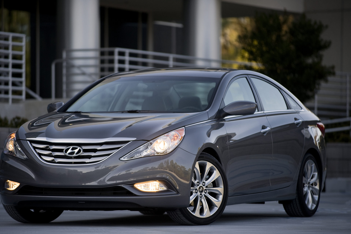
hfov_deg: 9.3
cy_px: 129
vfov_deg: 6.2
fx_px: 2163
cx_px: 156
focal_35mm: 222
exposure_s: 1/1000
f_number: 2.8
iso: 200
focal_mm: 200
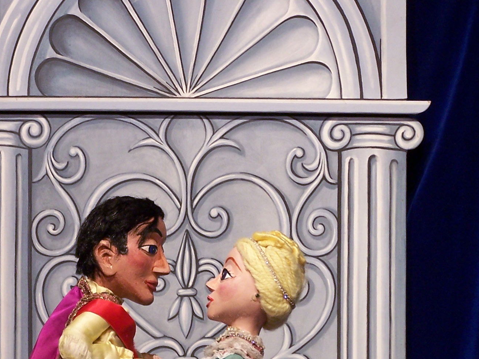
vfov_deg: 6.6
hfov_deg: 8.8
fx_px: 3128
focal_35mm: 226
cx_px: 196
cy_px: 221
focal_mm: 21.2
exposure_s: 1/30
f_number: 3.2
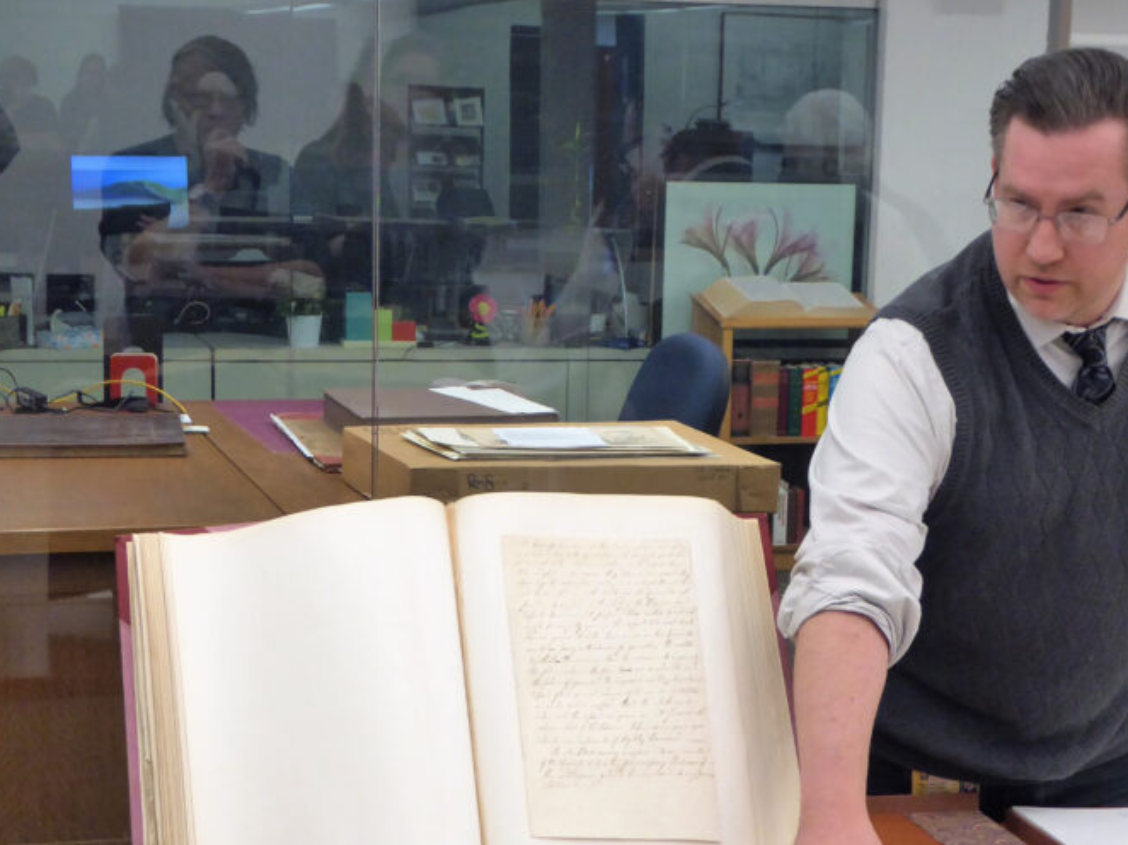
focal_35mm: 80
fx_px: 2606
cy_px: 597
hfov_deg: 24.4
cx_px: 647
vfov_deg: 18.3
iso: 400
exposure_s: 1/20
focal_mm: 9.6
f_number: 4.1
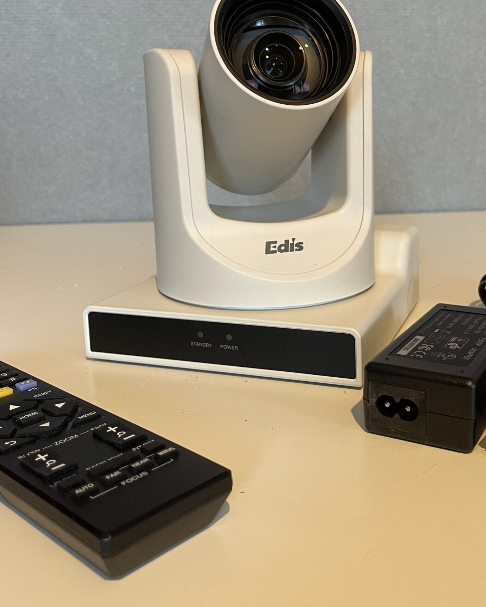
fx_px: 683
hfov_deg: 38.8
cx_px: 315
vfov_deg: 47.9
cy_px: 288
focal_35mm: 38
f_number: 1.6
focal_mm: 4.2
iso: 125
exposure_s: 1/50
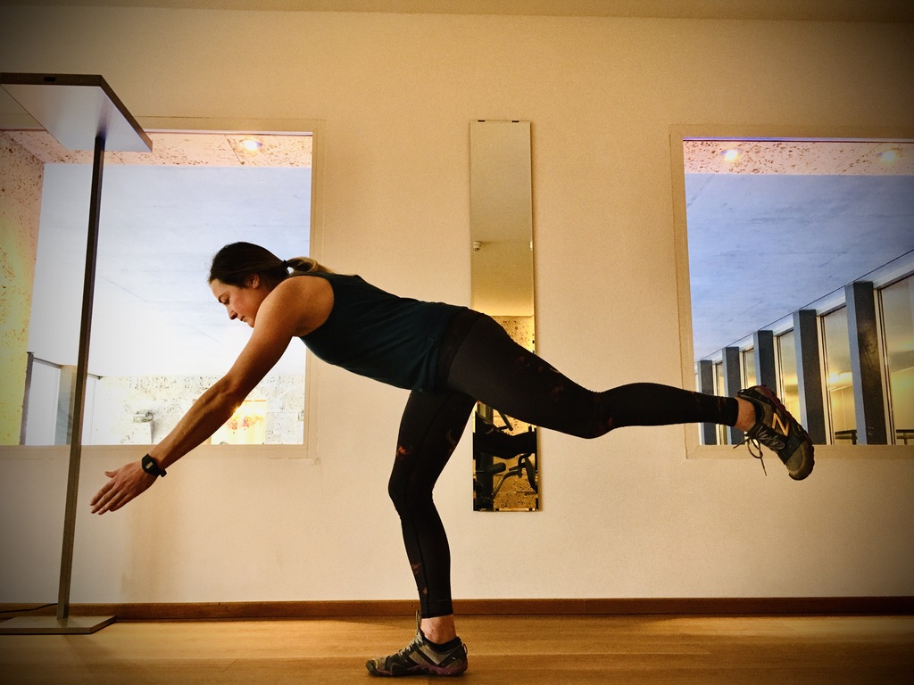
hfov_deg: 61.7
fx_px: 766
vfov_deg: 48.2
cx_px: 457
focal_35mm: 29
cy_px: 342
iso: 160
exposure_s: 1/33
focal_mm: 4.15
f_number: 2.2
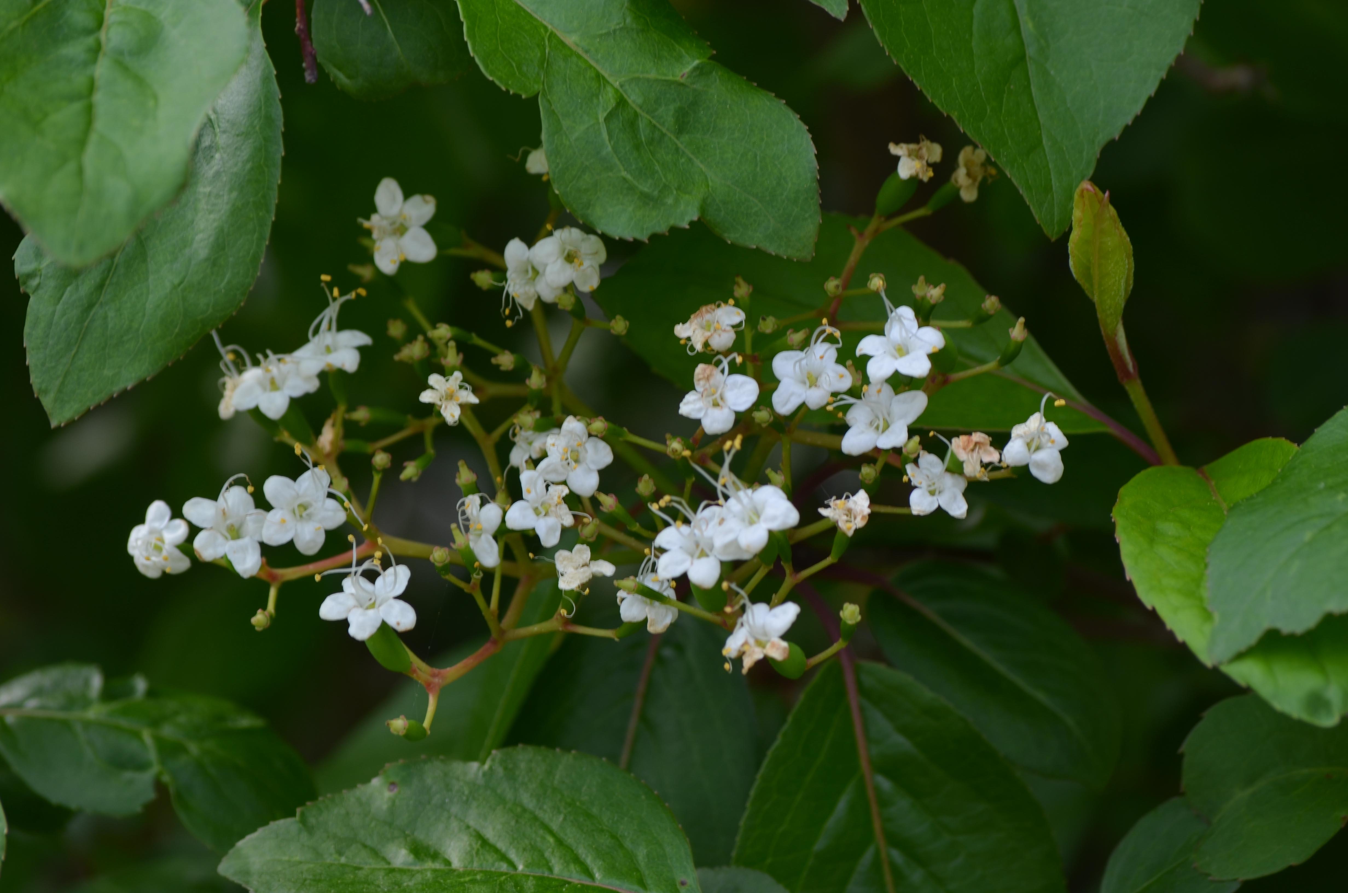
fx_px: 9248
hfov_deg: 8.3
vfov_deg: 5.5
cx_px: 674
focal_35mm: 248
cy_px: 446
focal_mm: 165
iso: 100
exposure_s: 1/100
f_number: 8
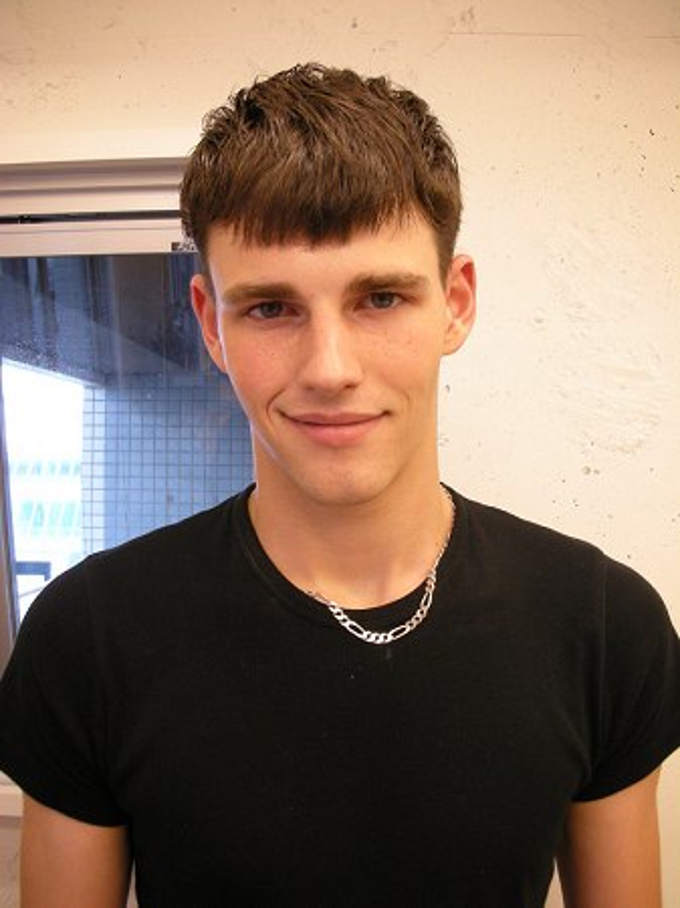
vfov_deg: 52.7
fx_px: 918
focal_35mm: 35
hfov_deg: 40.7
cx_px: 340
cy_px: 454
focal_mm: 5.8
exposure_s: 1/34.5
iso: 137
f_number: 2.8
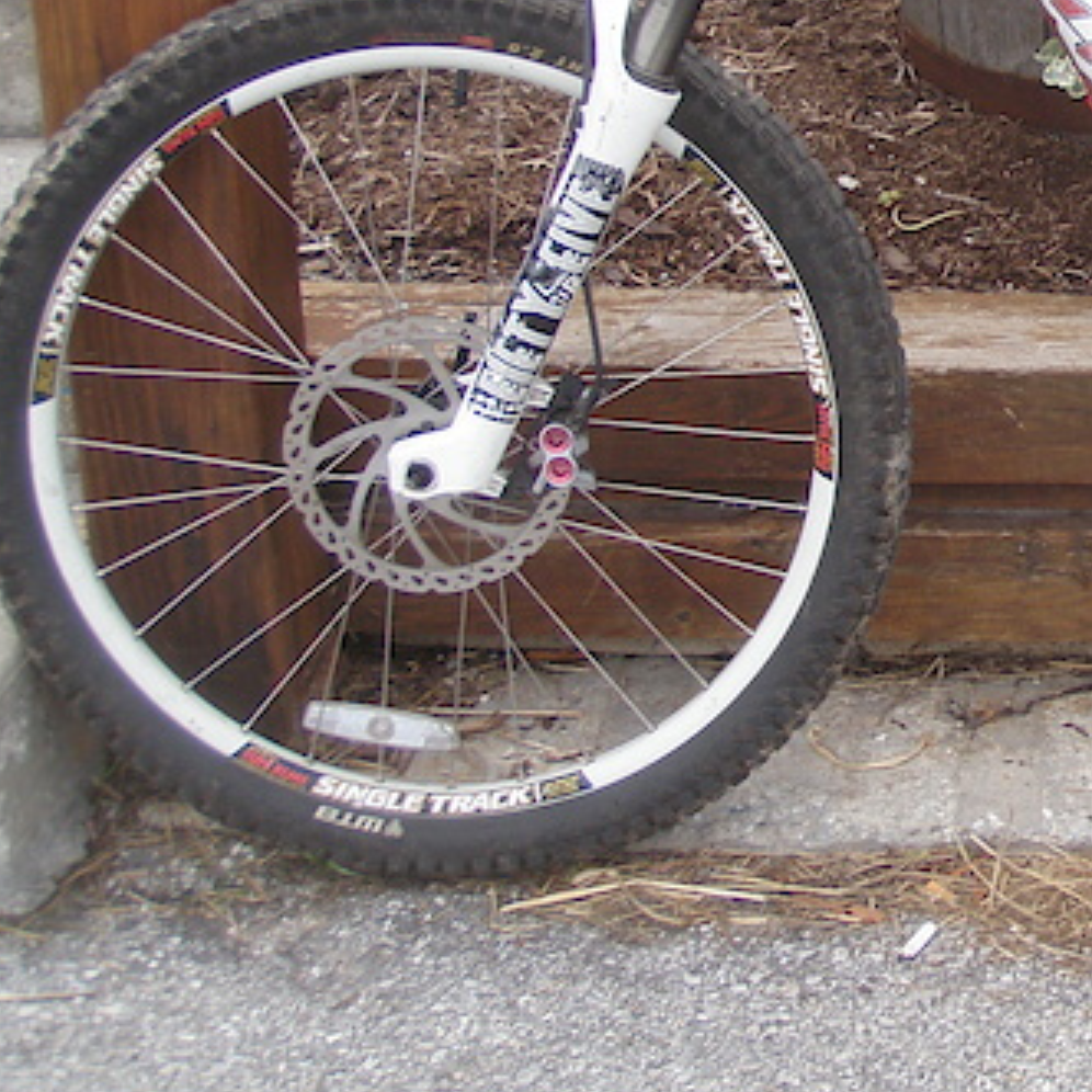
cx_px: 1263
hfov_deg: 20.2
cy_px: 257
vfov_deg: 21.2
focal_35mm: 81
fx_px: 2891
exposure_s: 1/320
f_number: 3.5
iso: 80
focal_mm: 6.7
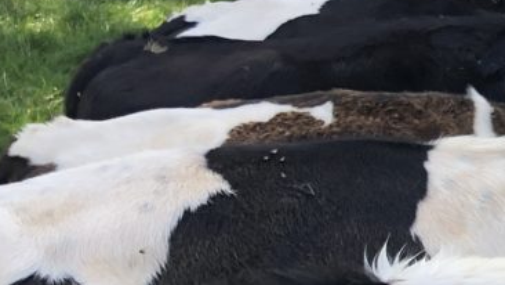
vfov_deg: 9.5
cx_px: 916
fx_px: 1714
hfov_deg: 14.6
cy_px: 112
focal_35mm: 128
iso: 20
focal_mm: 3.99
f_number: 1.8
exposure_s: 1/264
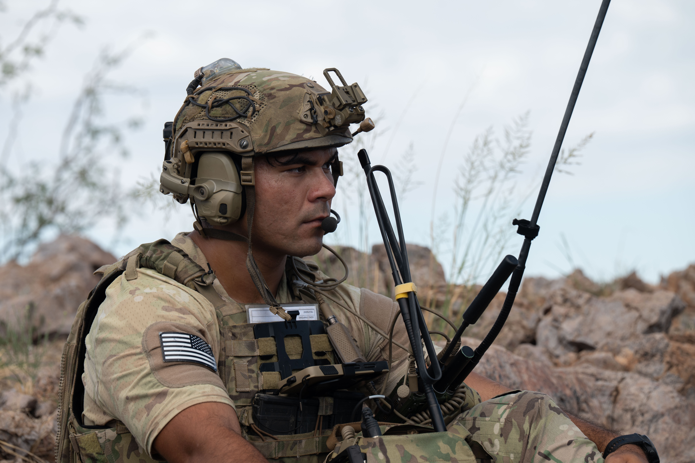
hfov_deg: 10.3
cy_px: 232
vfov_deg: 6.9
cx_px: 348
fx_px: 3858
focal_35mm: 200
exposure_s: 1/320
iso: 100
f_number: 6.3
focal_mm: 200
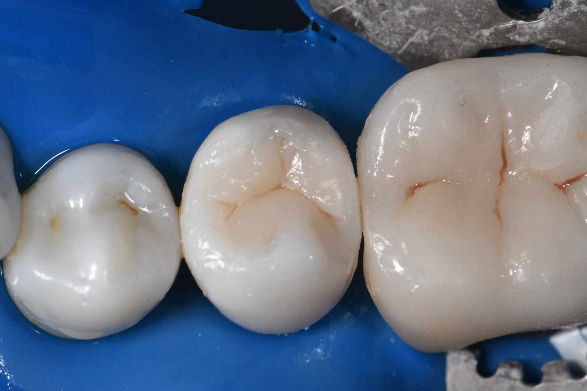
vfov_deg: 8.7
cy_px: 196
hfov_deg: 13.1
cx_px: 294
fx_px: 2559
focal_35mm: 157
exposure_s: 1/160
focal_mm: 105
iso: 200
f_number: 32
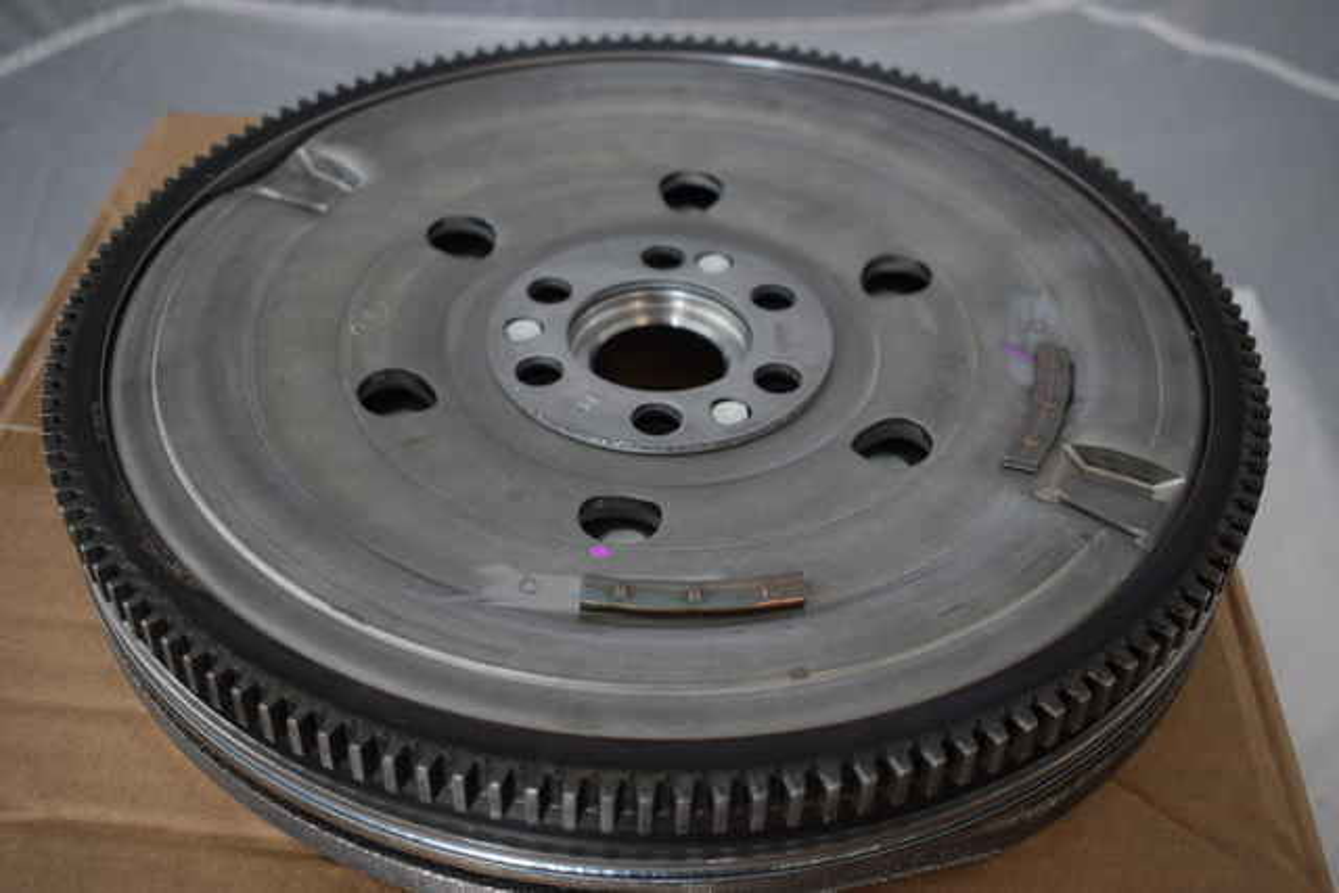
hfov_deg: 46.4
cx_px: 670
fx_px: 1562
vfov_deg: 31.9
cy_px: 446
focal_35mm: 42
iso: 500
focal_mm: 28
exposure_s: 1/60
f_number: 4.2
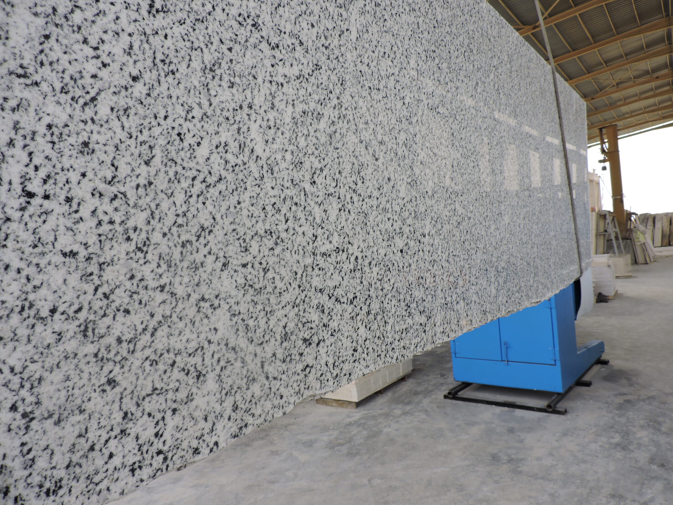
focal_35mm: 24
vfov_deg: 56.8
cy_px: 252
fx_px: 467
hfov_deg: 71.6
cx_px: 336
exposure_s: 1/200
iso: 100
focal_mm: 4.3
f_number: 3
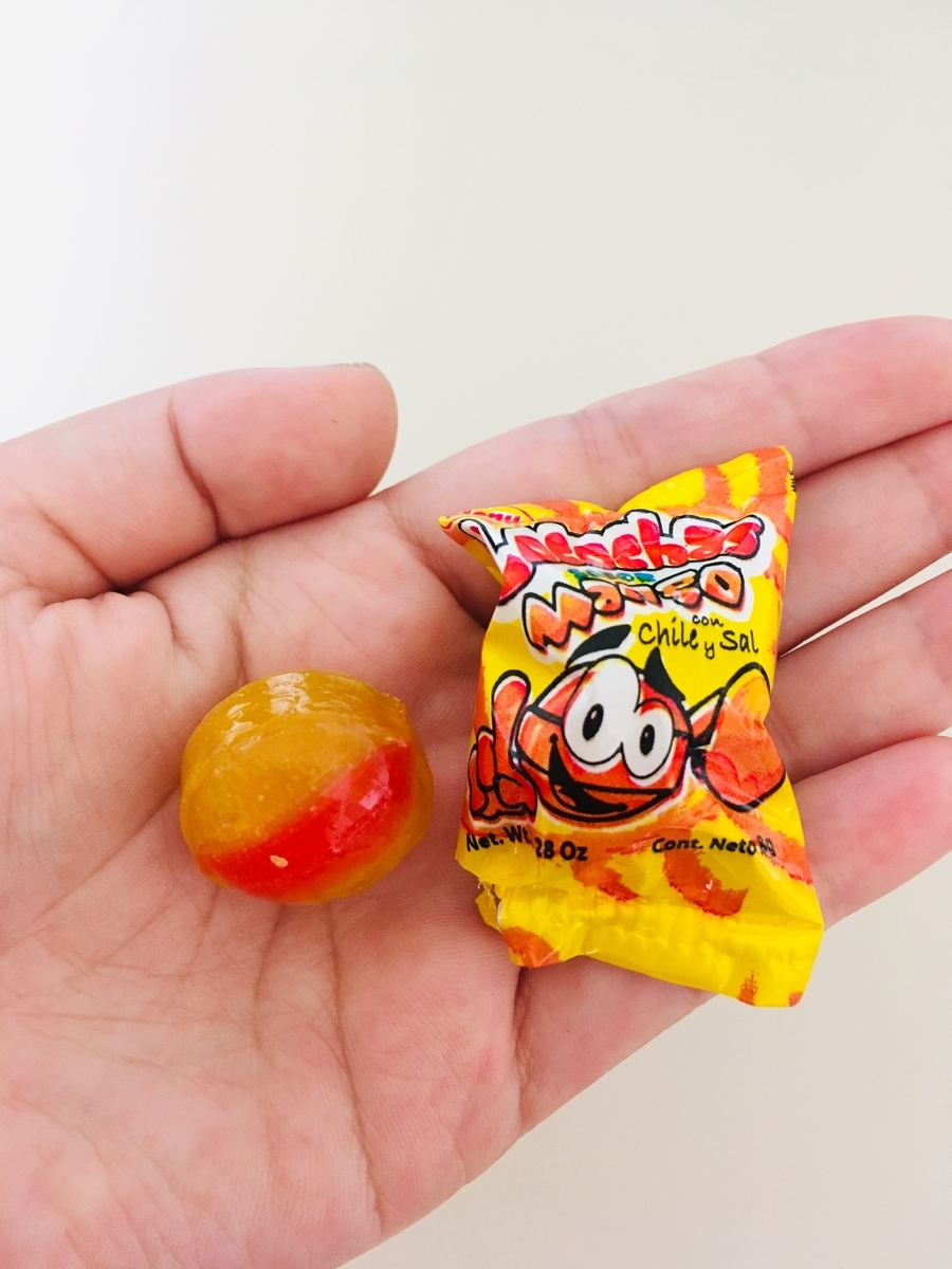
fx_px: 1063
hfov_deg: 48.2
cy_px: 634
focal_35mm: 29
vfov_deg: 61.7
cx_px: 476
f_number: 2.2
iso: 125
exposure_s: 1/30
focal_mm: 4.15
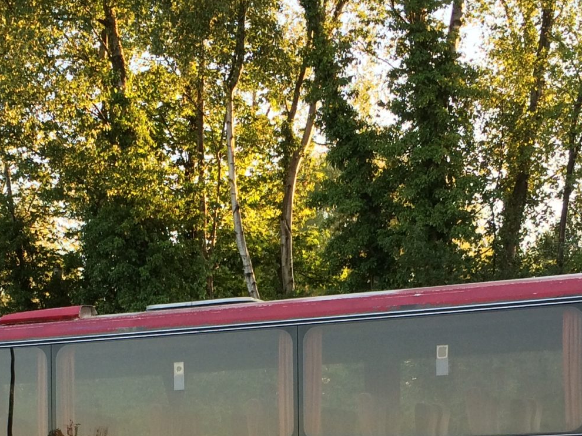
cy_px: 541
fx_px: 1261
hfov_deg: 25.9
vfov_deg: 18.5
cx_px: 228
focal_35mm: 75
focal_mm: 4.15
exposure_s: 1/120
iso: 40
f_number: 2.2
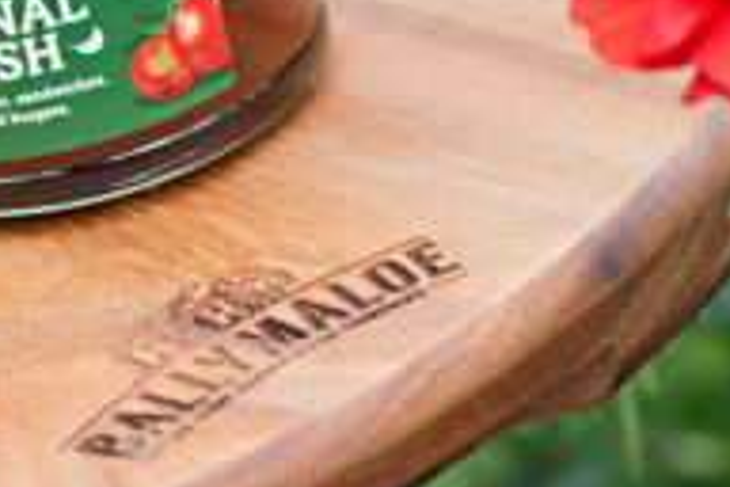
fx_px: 7786
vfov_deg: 3.6
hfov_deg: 5.4
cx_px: -55
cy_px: -293
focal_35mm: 384
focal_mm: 105
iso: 500
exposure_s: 1/800
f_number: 6.3
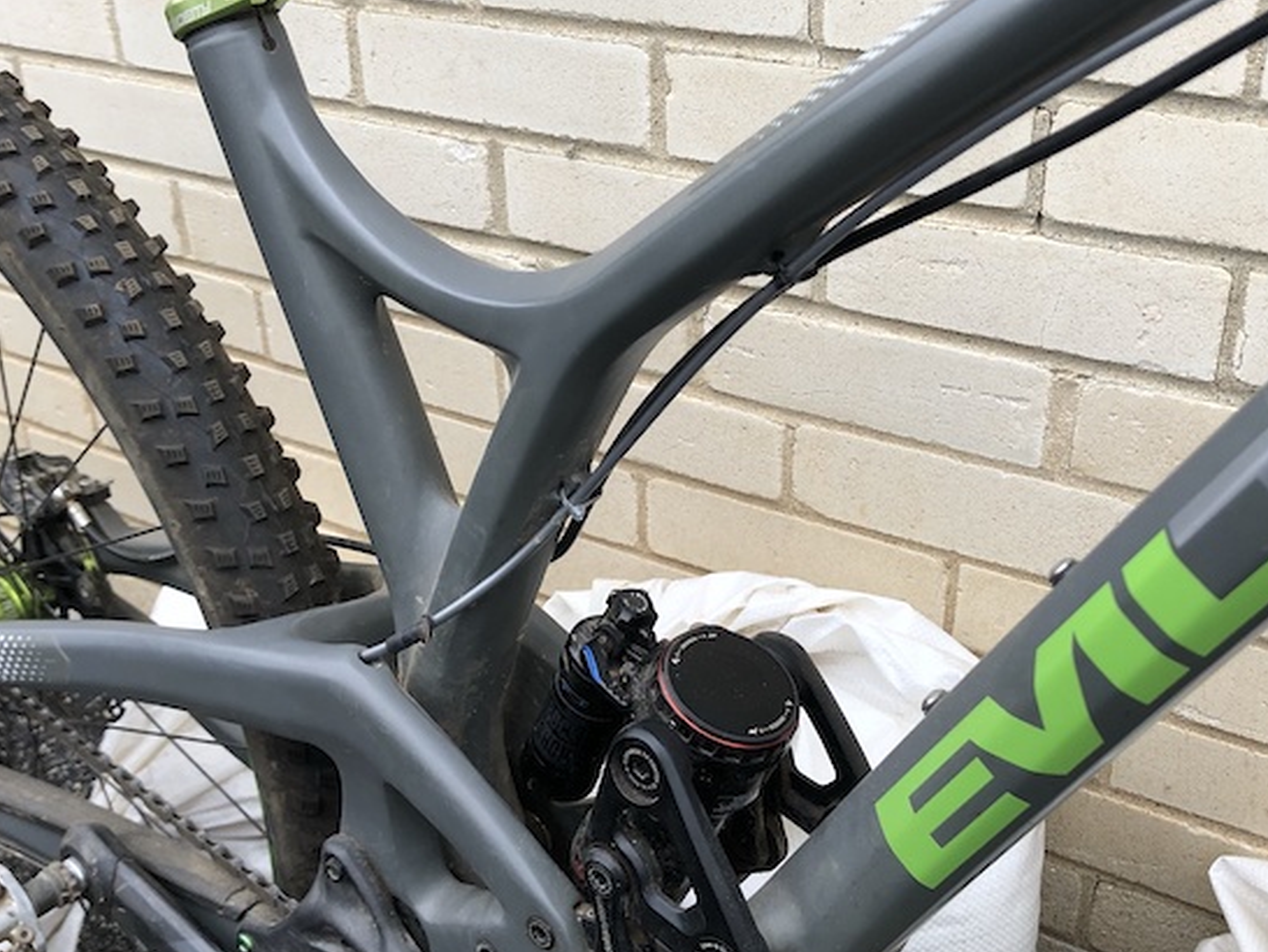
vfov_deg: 35.1
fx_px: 1503
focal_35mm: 41
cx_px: 625
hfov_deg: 45.8
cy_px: 525
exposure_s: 1/333
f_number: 1.8
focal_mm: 3.99
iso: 20
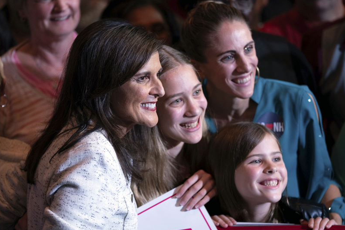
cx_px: 175
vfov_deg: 8.5
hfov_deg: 12.7
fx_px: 1553
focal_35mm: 162
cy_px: 109
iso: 2500
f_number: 2.8
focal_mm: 126
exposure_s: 1/400
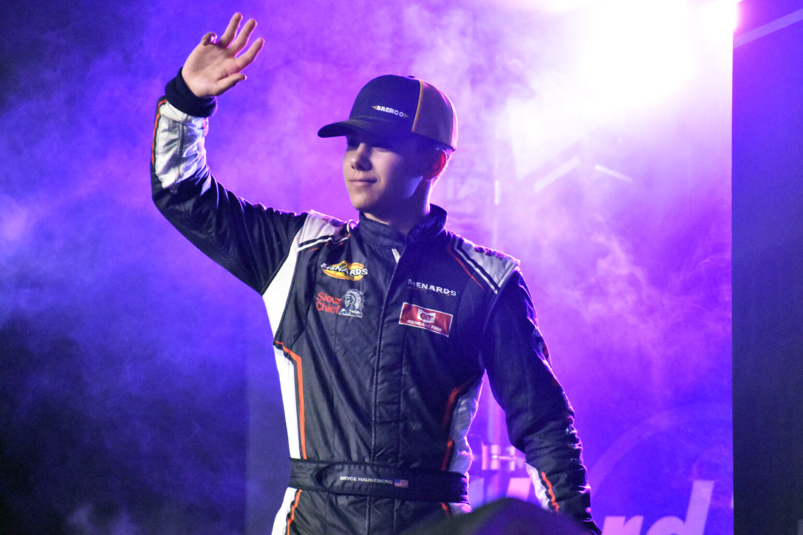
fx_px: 7026
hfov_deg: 6.5
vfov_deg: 4.4
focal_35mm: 315
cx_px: 402
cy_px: 268
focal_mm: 210
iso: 10000
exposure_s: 1/500
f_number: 5.3
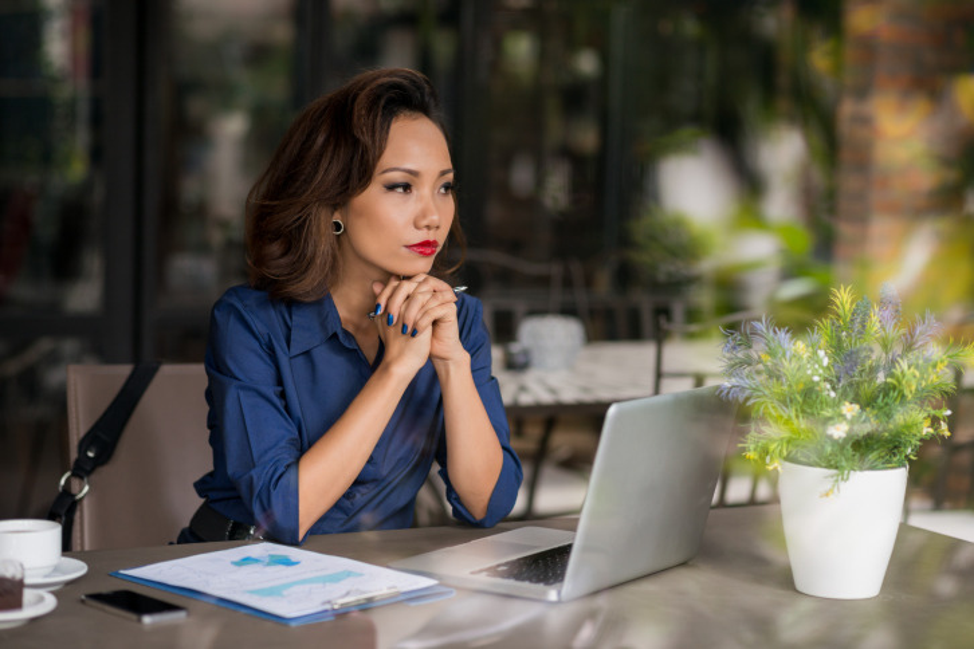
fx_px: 2300
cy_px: 324
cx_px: 487
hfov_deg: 23.9
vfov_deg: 16.1
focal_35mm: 85
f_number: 2.5
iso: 500
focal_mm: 85
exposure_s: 1/160
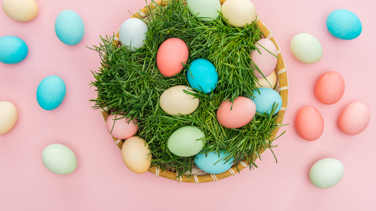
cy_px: 97
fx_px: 399
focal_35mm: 40
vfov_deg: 29.7
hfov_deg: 50.5
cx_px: 188
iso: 160
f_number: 9
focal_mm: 38
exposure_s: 1/160
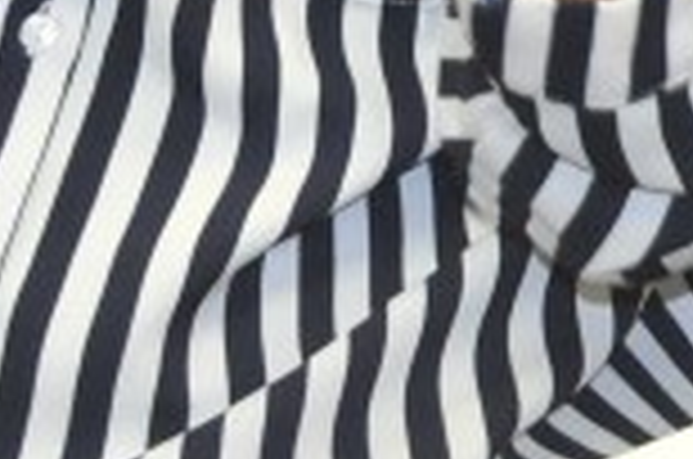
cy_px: -1076
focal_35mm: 316
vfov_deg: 4.1
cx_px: 1008
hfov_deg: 6.5
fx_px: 6070
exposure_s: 1/60
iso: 1000
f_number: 5
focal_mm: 28
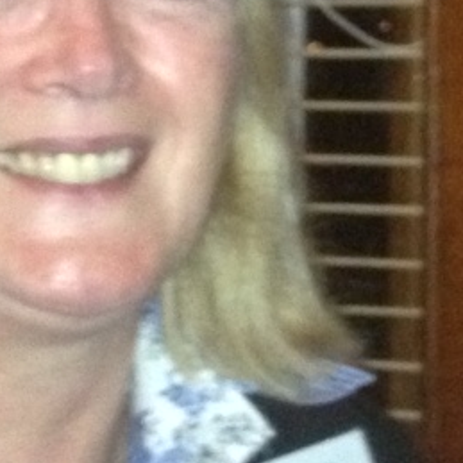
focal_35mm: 195
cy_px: 209
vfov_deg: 9.0
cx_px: 692
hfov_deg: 8.8
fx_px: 2951
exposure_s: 1/16
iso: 500
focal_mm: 4.28
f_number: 2.4
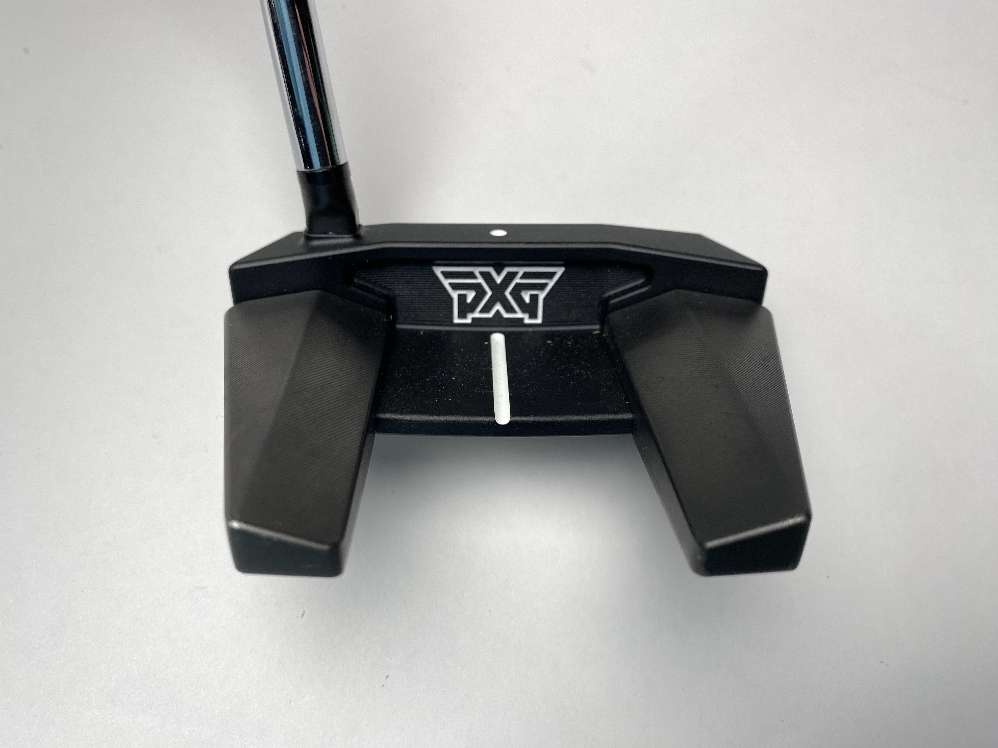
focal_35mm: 26
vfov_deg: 53.1
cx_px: 499
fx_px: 750
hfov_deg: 67.3
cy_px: 374
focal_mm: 4.25
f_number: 1.8
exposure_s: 1/252
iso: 32
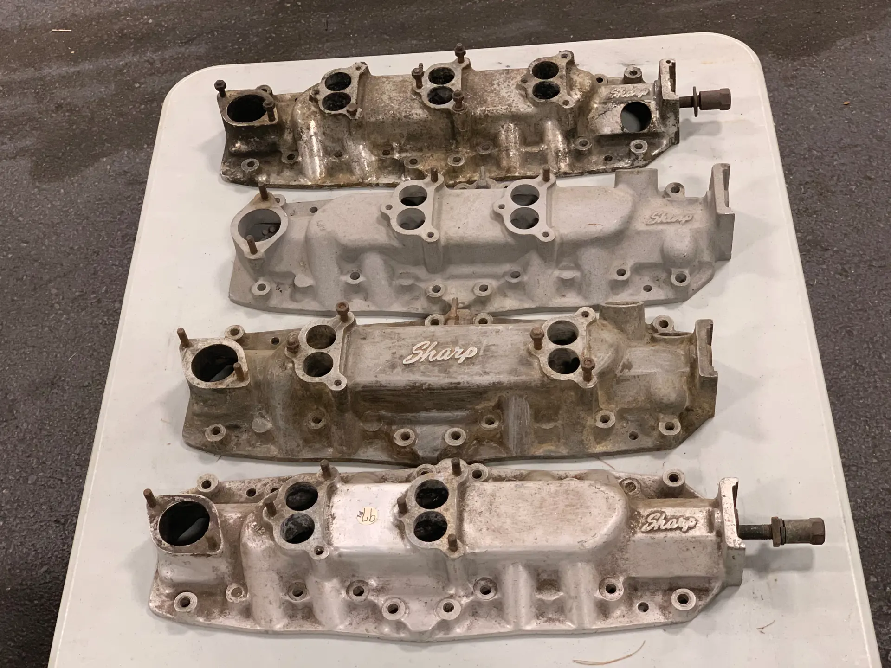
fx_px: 1338
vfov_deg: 28.0
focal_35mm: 52
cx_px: 446
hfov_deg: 36.8
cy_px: 334
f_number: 2.4
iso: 200
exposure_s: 1/60
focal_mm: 6
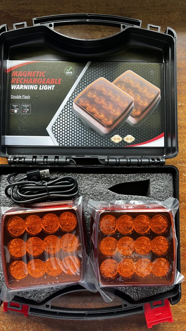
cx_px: 86
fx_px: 254
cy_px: 167
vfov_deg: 66.1
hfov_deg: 40.2
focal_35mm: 29
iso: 125
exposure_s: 1/97
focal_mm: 5.7
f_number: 1.5
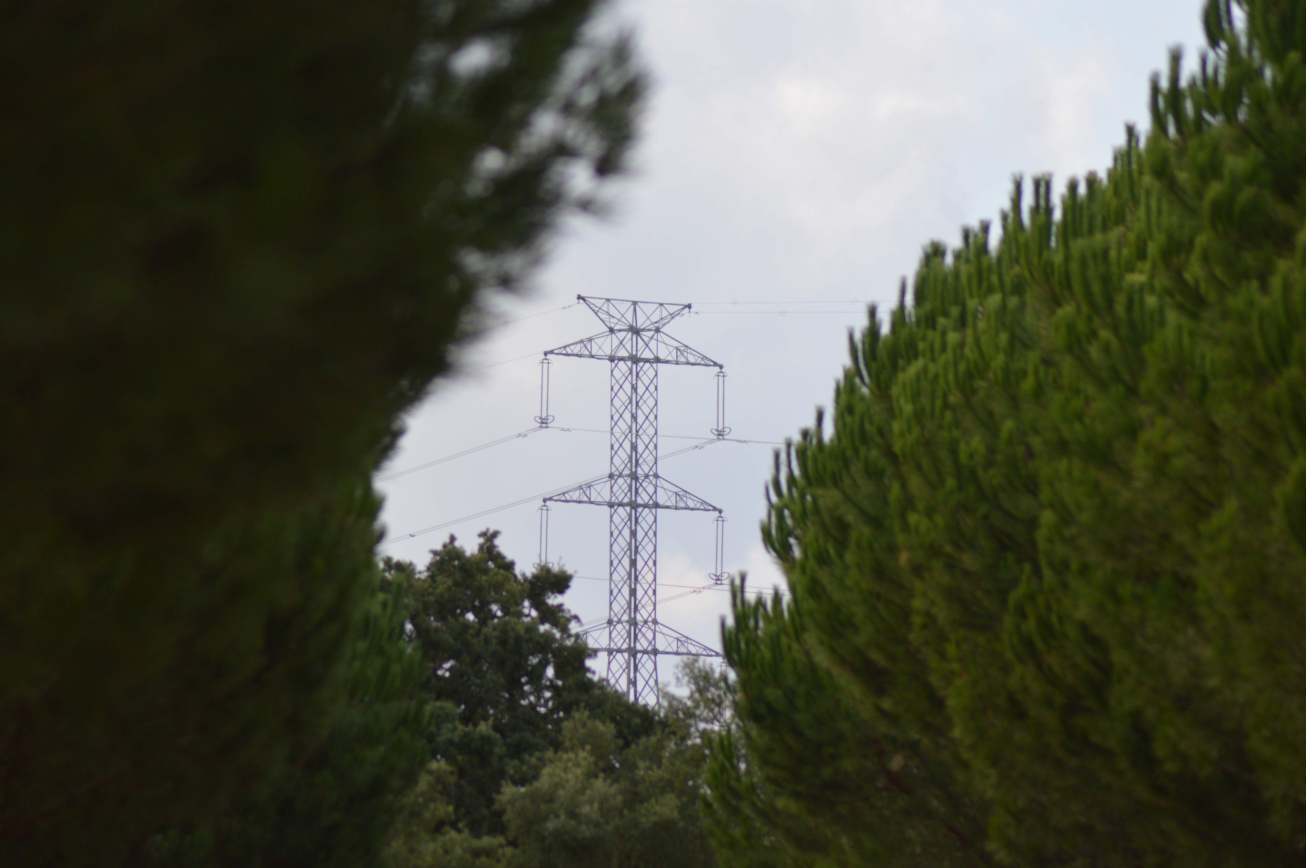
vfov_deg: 4.7
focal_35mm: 292
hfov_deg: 7.0
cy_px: 434
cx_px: 653
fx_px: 10602
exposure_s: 1/1600
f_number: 4.8
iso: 400
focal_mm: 195
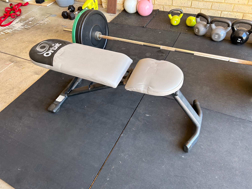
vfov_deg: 53.1
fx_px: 189
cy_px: 94
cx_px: 126
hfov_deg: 67.3
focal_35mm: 26
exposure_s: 1/121
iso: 100
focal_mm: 5.7
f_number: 1.5
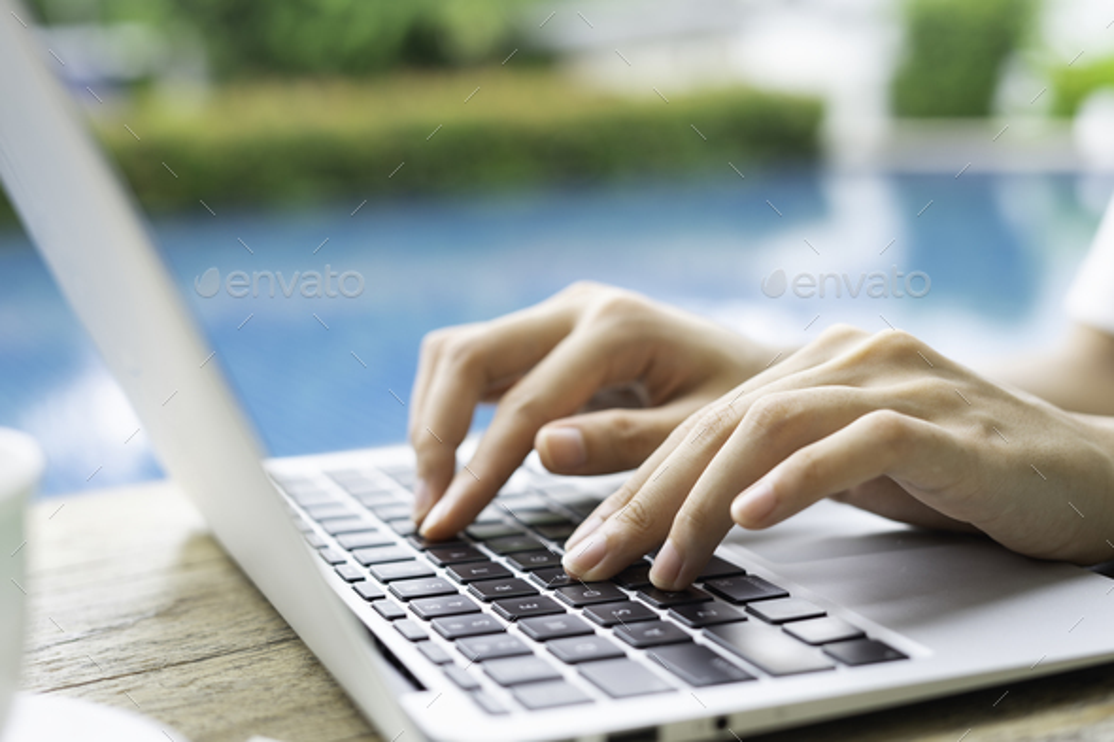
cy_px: 371
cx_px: 557
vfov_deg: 27.0
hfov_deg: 39.6
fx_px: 1547
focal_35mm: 50
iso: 100
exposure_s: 1/160
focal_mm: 50
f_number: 3.2
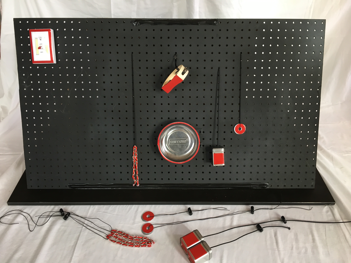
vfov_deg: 48.2
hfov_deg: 61.7
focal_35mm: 29
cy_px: 132
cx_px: 176
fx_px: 294
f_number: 2.2
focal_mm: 4.15
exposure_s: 1/30
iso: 32
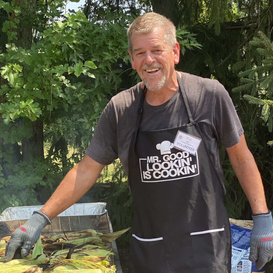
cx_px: 113
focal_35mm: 79
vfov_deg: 21.8
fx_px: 705
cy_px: 199
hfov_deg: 21.9
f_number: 2
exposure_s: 1/448
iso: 20
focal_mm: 6
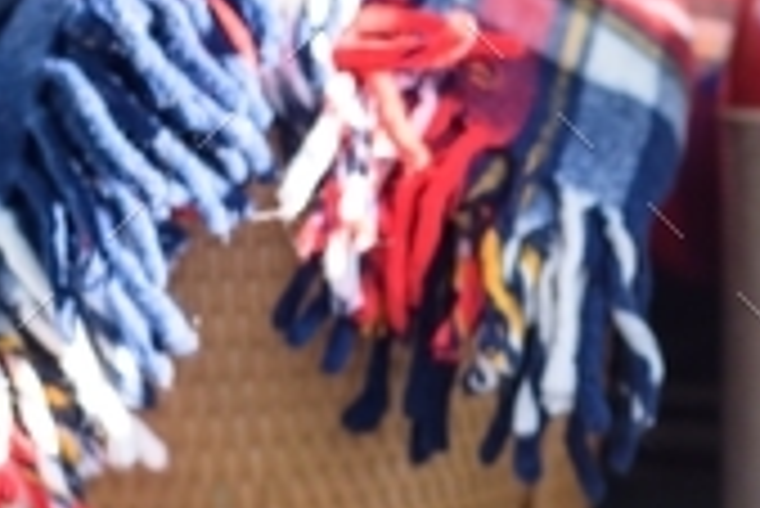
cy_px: 162
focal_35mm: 175
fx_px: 3698
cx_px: 1048
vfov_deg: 7.9
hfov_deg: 11.4
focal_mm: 50
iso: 200
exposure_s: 1/160
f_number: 3.2
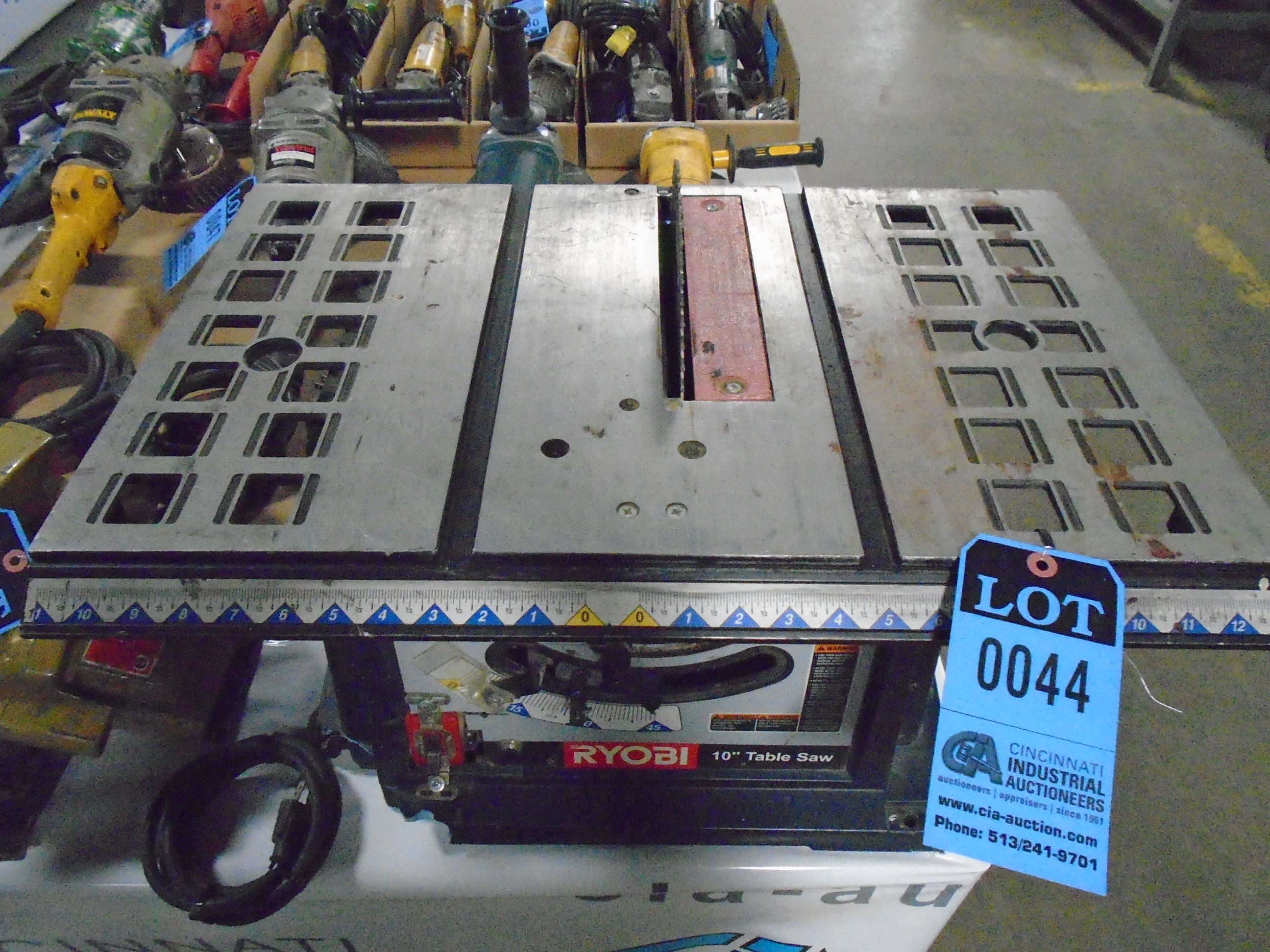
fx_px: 954
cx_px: 635
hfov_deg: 67.3
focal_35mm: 26
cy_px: 476
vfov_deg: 53.1
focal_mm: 4.6
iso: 1600
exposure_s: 1/125
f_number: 3.2
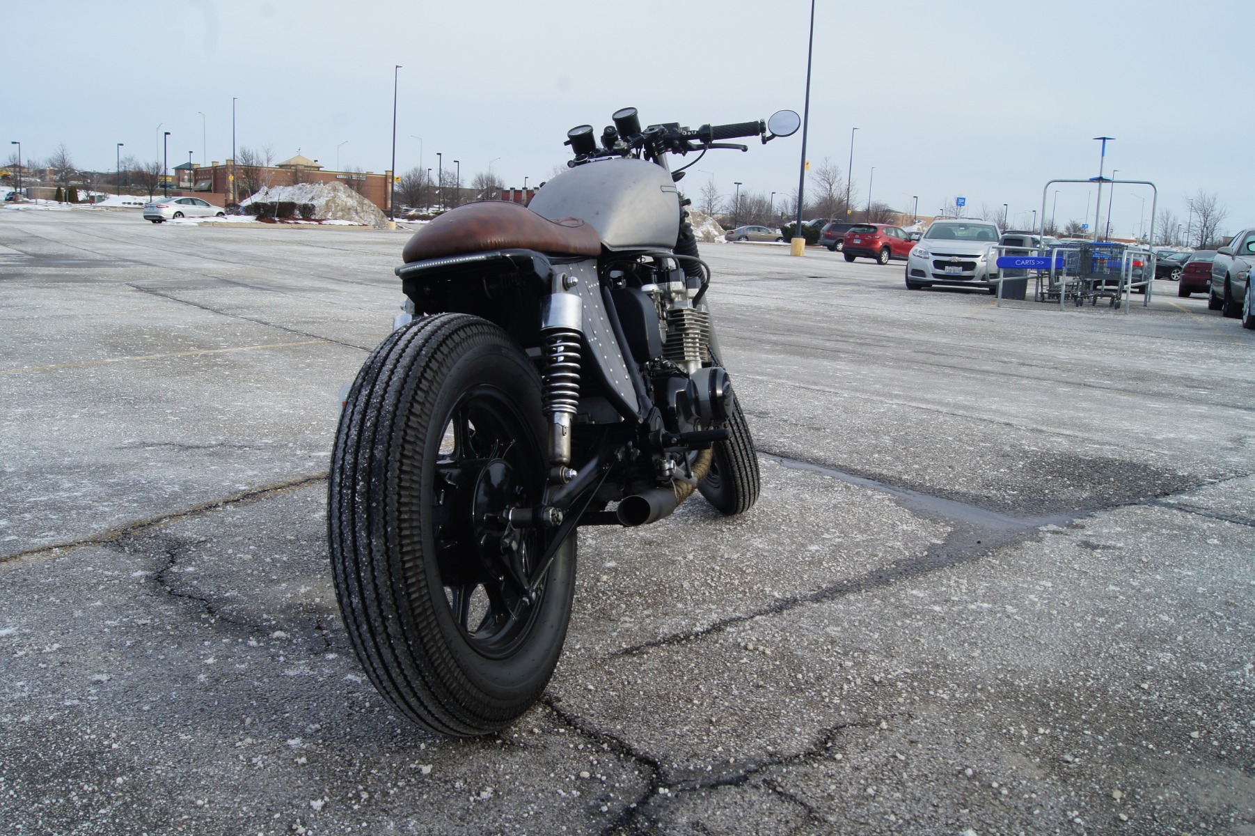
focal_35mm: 30
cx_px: 628
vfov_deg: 43.6
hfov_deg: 62.0
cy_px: 418
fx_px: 1045
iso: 100
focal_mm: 20
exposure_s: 1/60
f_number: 11
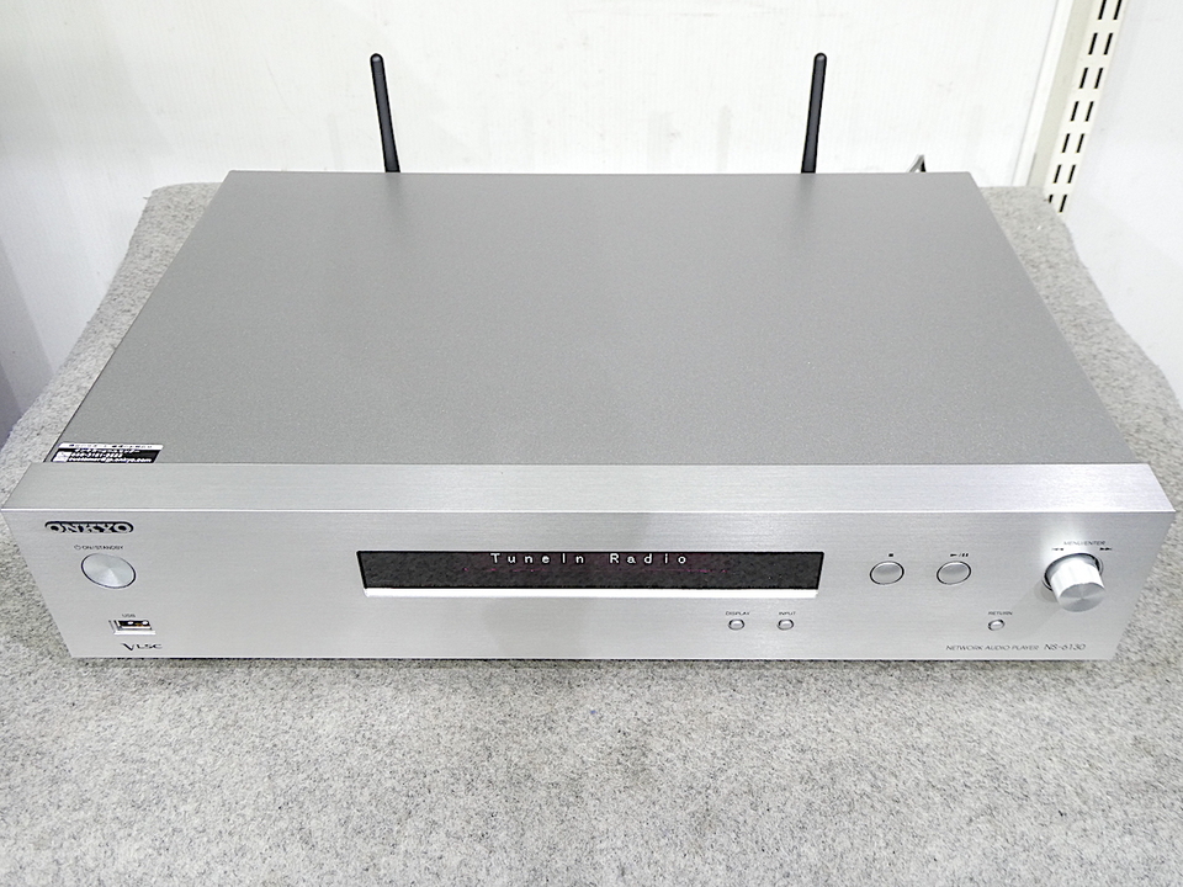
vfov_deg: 45.4
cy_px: 444
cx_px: 592
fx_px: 1059
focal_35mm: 31
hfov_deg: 58.4
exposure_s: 1/10
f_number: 3.5
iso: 200
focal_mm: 5.4
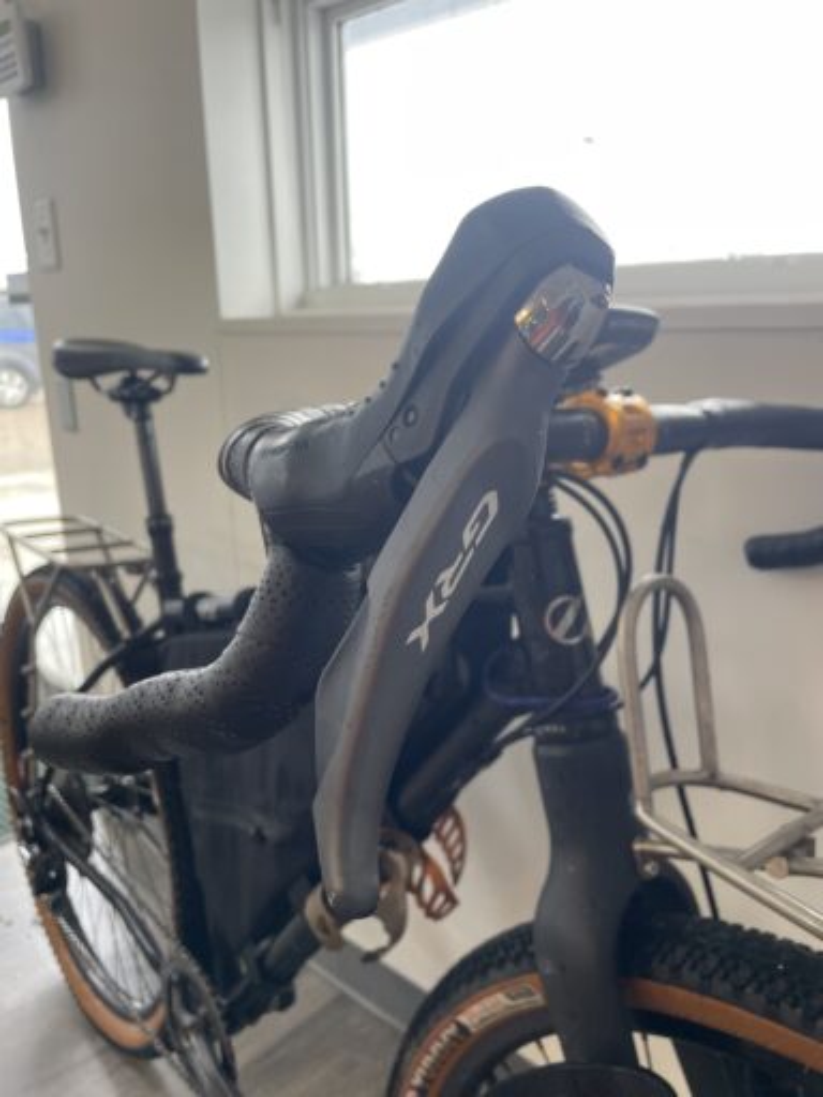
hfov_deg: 53.1
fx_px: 824
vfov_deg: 67.3
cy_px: 548
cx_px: 412
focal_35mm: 26
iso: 80
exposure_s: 1/120
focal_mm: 4.2
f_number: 1.6
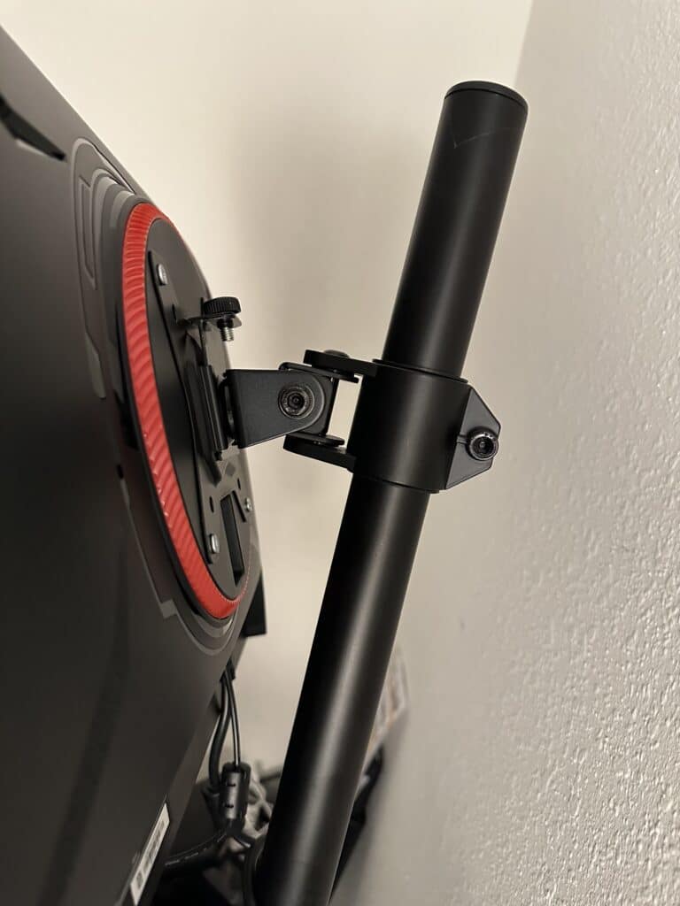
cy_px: 453
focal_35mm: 24
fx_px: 629
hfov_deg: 56.8
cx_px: 340
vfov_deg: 71.6
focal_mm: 6.86
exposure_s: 1/40
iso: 800
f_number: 1.78
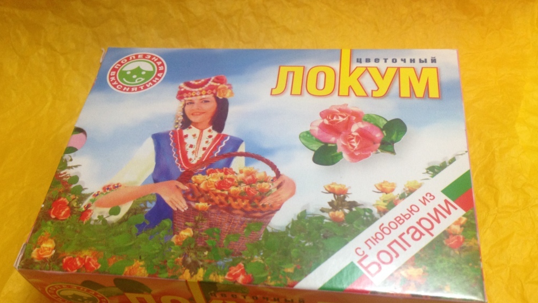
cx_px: 265
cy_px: 201
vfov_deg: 31.8
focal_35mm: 37
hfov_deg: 54.0
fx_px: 528
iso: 125
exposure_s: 1/20
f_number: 2.4
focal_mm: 4.12
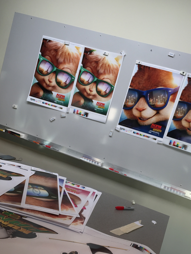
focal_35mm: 39
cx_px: 107
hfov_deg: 36.8
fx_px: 287
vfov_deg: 47.4
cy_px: 159
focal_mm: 4.15
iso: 32
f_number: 2.2
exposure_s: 1/60
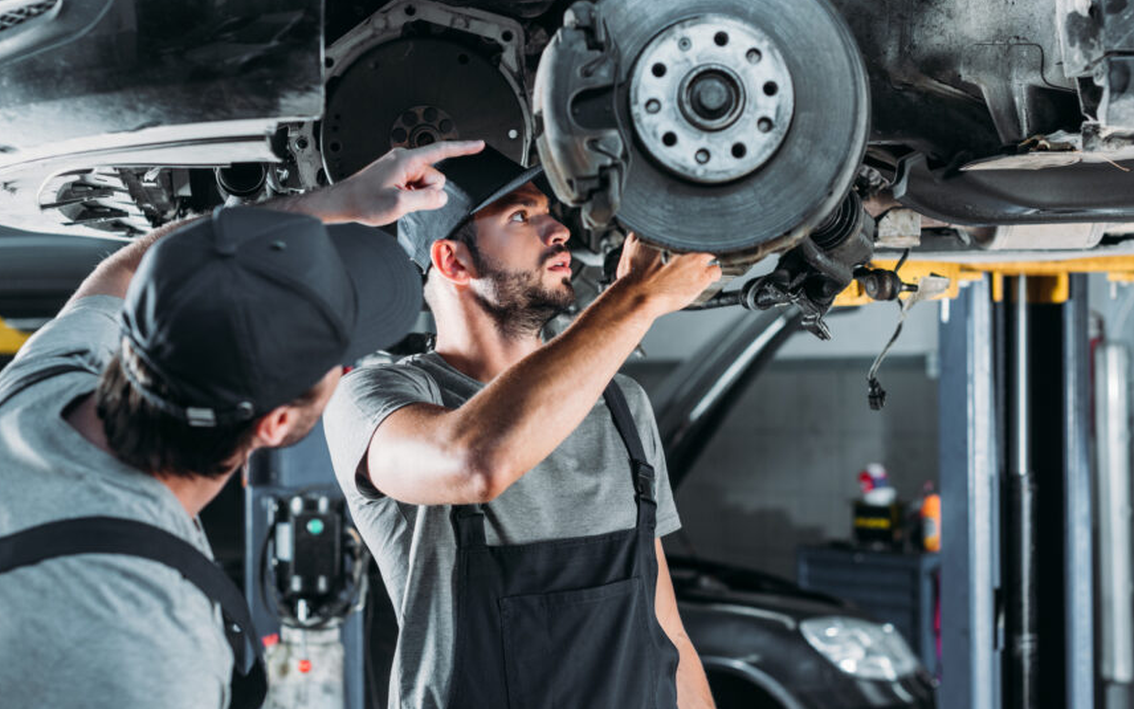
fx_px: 1885
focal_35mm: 61
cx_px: 595
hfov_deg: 33.5
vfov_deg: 21.3
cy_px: 382
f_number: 3.2
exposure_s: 1/200
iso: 125
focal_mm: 50
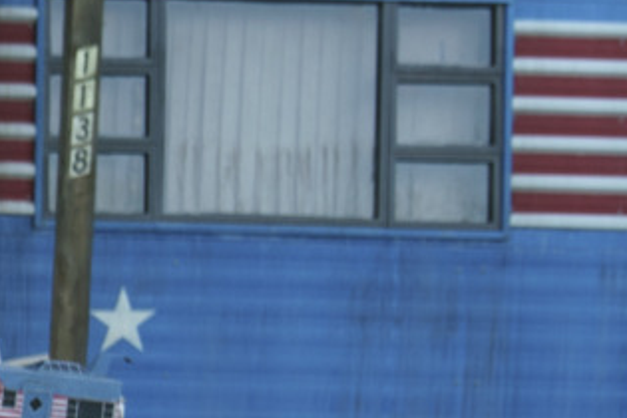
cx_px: -880
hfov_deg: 11.1
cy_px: 630
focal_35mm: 156
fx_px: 2717
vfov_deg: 8.6
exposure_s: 1/320
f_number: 3.5
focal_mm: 24
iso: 400
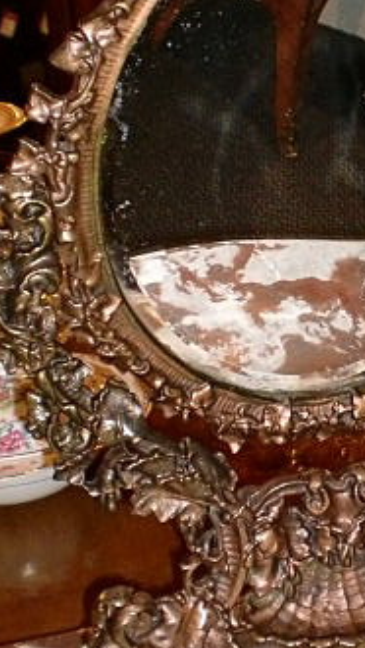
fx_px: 1271
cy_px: 342
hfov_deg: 16.1
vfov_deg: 28.6
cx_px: 343
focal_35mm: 74
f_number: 3.1
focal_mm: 6.3
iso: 400
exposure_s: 1/40
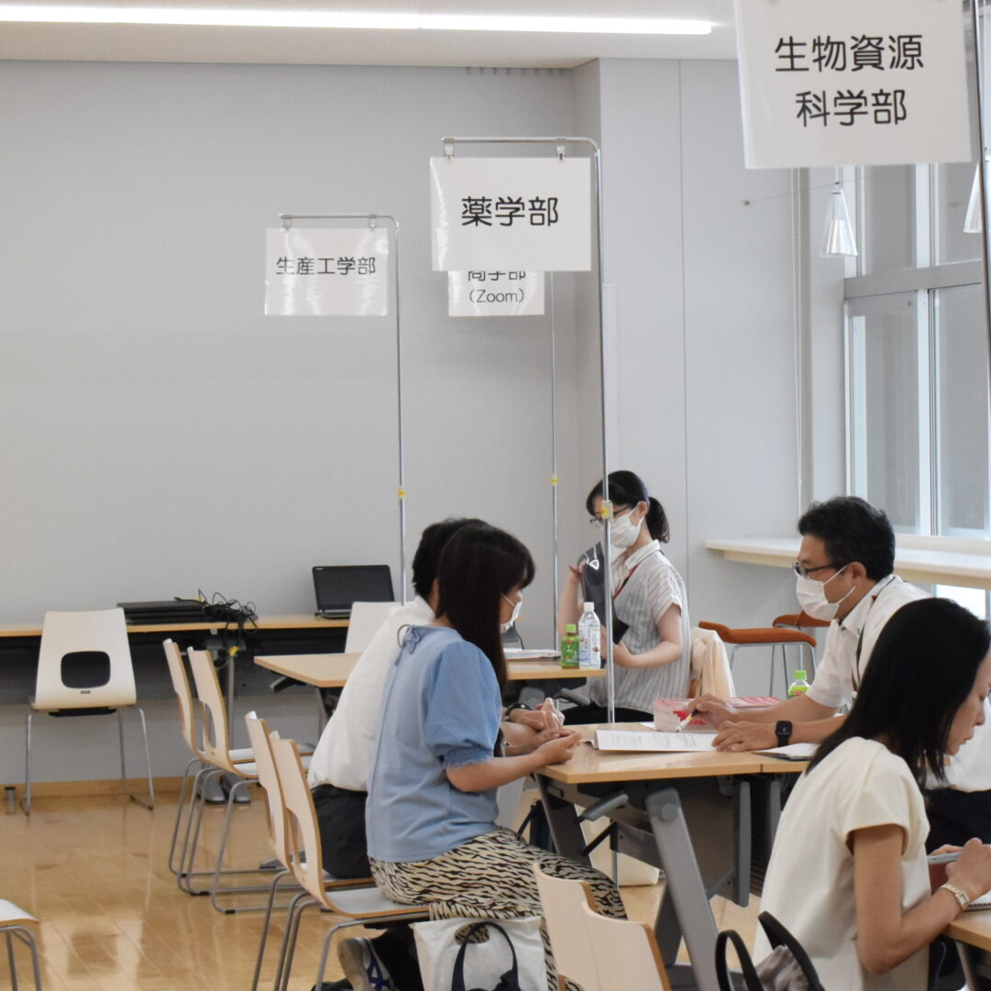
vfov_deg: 16.0
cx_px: 786
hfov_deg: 15.9
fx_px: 3524
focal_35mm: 109
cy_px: 574
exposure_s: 1/250
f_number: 7.1
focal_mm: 45
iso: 2500
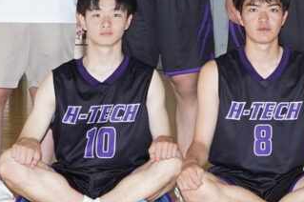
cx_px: 678
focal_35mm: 180
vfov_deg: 7.5
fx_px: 1518
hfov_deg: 10.2
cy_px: -61
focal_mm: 28
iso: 400
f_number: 6.3
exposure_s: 1/100
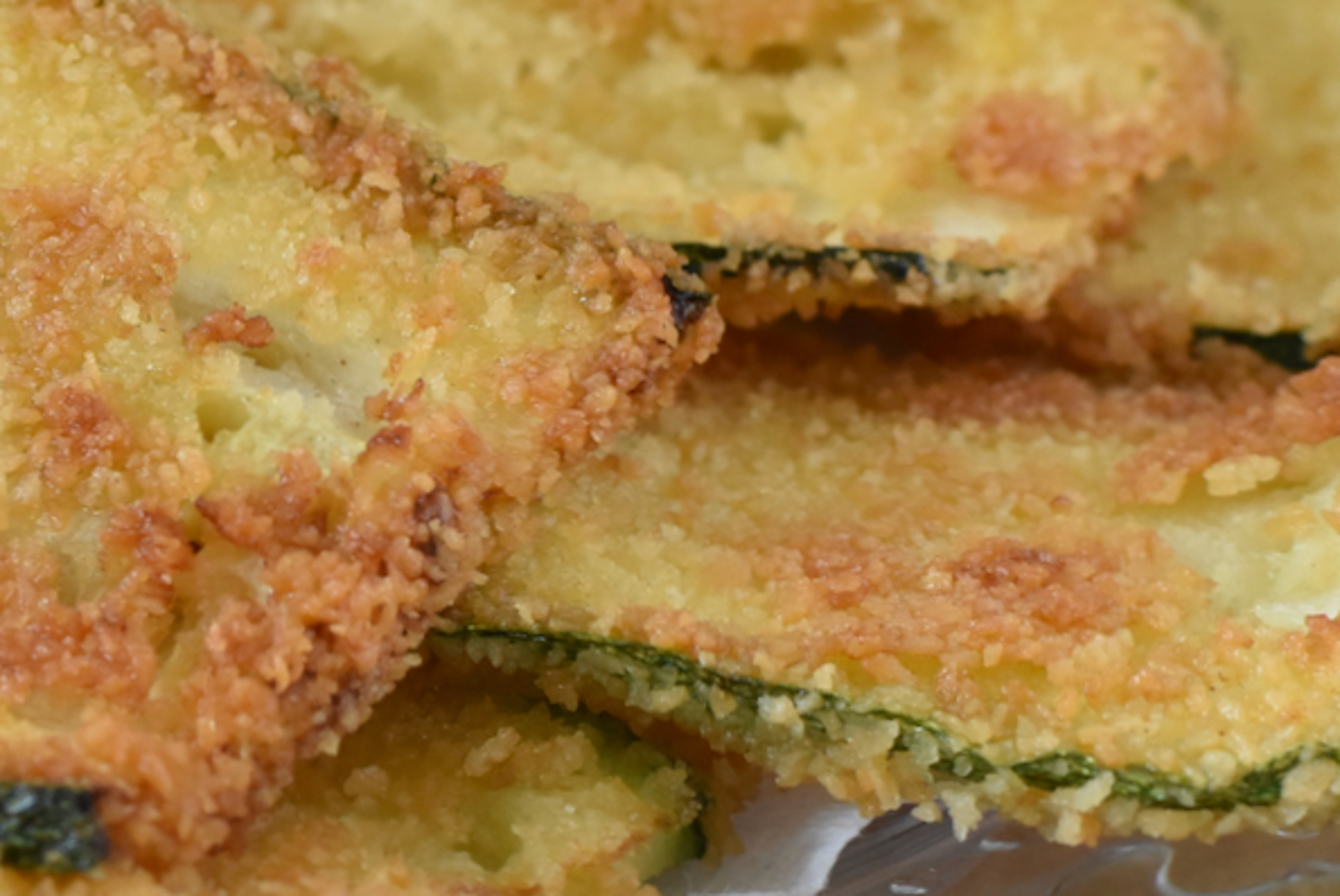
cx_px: 201
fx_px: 4212
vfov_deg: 12.1
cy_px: 223
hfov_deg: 17.9
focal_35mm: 113
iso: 800
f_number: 5.6
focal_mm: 35
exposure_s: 1/15
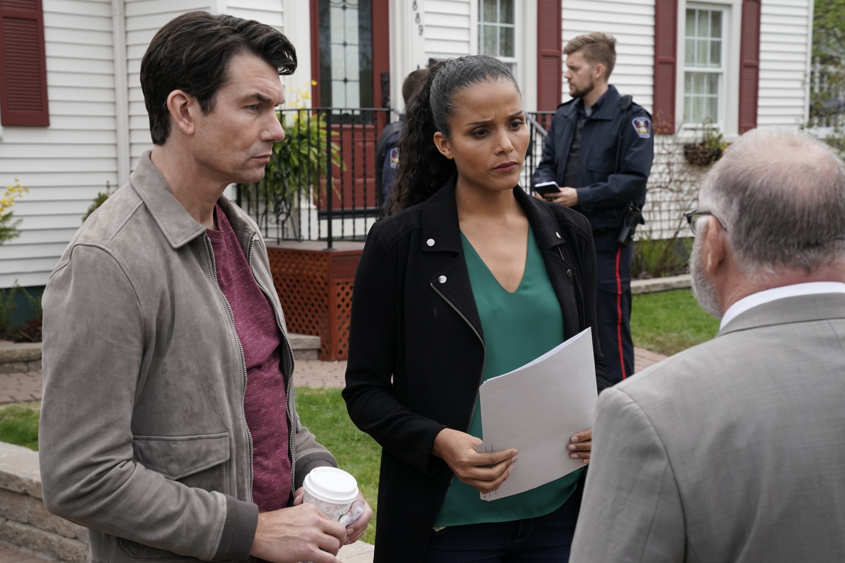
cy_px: 282
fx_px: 1502
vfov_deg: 21.2
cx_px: 422
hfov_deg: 31.4
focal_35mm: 64
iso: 1000
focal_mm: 64
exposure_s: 1/400
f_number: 8
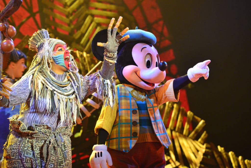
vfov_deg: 9.2
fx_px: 1046
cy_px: 84
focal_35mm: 150
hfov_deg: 13.7
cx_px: 126
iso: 3200
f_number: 4
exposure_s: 1/200
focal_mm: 150
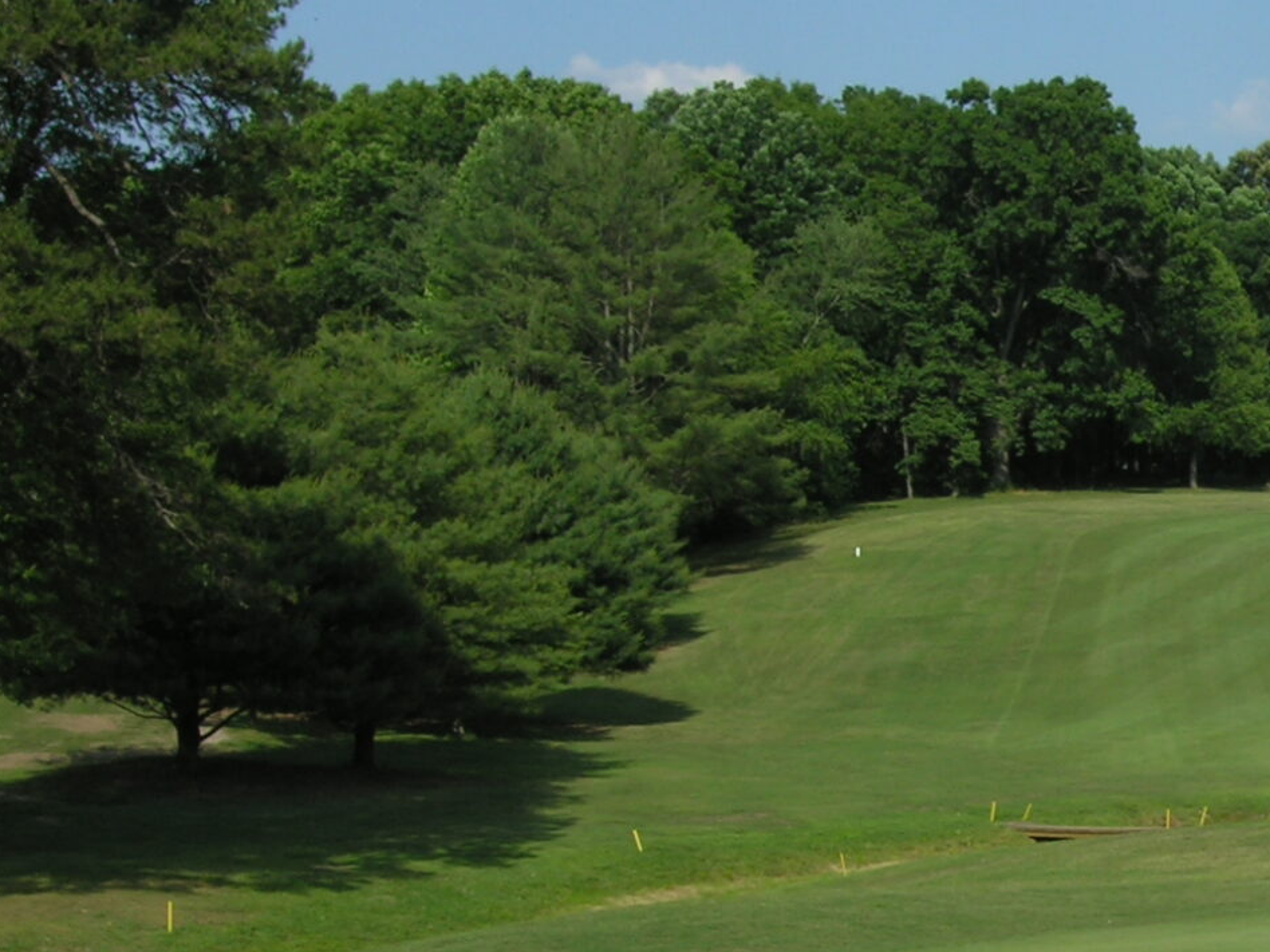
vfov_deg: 18.1
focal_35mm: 81
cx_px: 1708
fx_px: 2972
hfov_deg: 21.5
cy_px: 728
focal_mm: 7.5
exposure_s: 1/274
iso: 50
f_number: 6.2
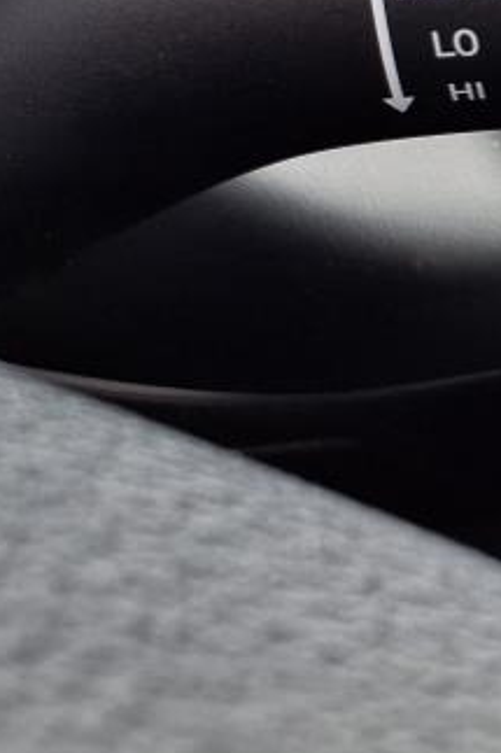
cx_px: 622
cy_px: 79
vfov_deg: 22.3
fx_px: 1860
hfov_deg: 14.8
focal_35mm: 89
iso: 40
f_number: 1.9
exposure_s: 1/189
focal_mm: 3.58
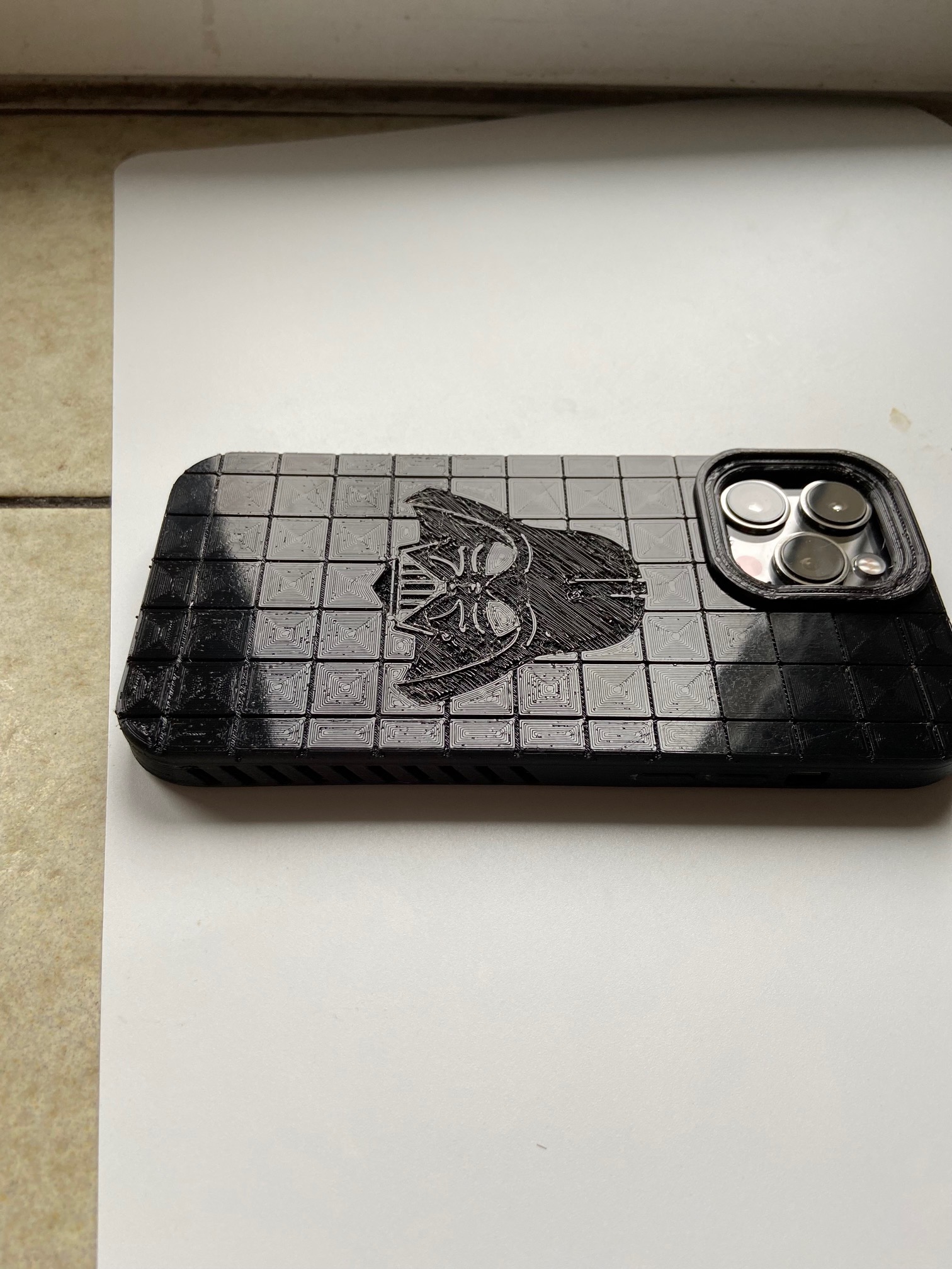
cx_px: 476
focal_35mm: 26
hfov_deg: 53.1
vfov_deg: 67.3
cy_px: 634
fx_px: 953
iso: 80
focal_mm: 4.25
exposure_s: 1/121
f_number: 1.8
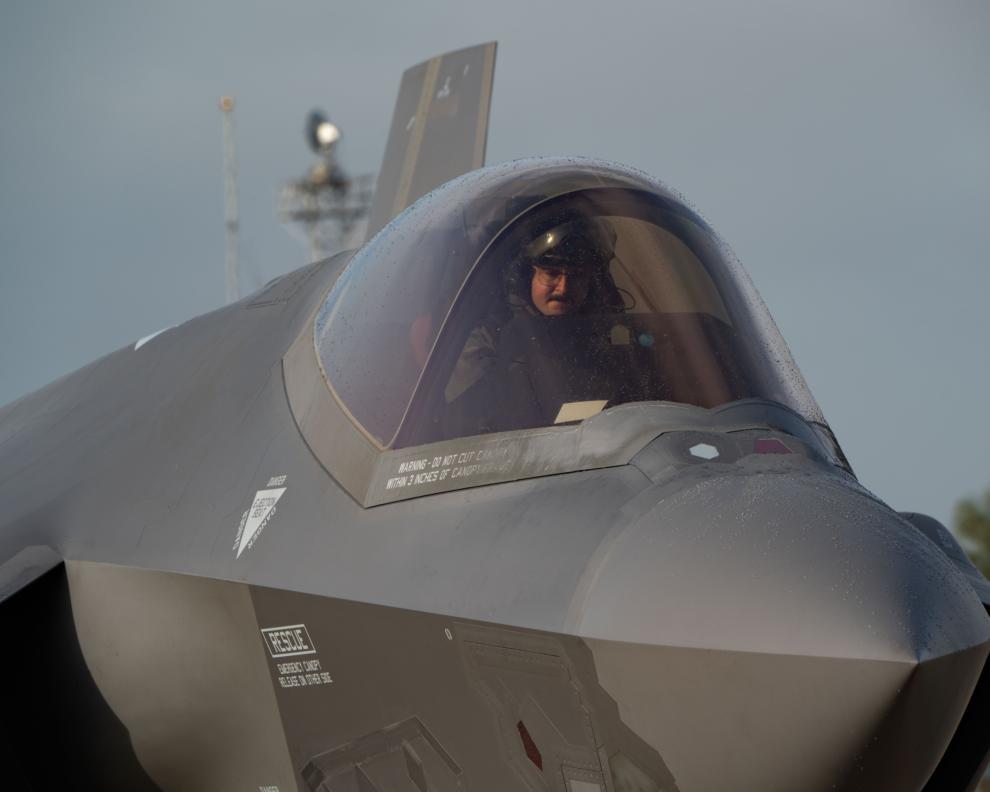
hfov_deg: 4.3
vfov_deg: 3.4
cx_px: 561
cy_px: 396
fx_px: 13244
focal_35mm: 452
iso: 250
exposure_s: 1/320
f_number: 10
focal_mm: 400
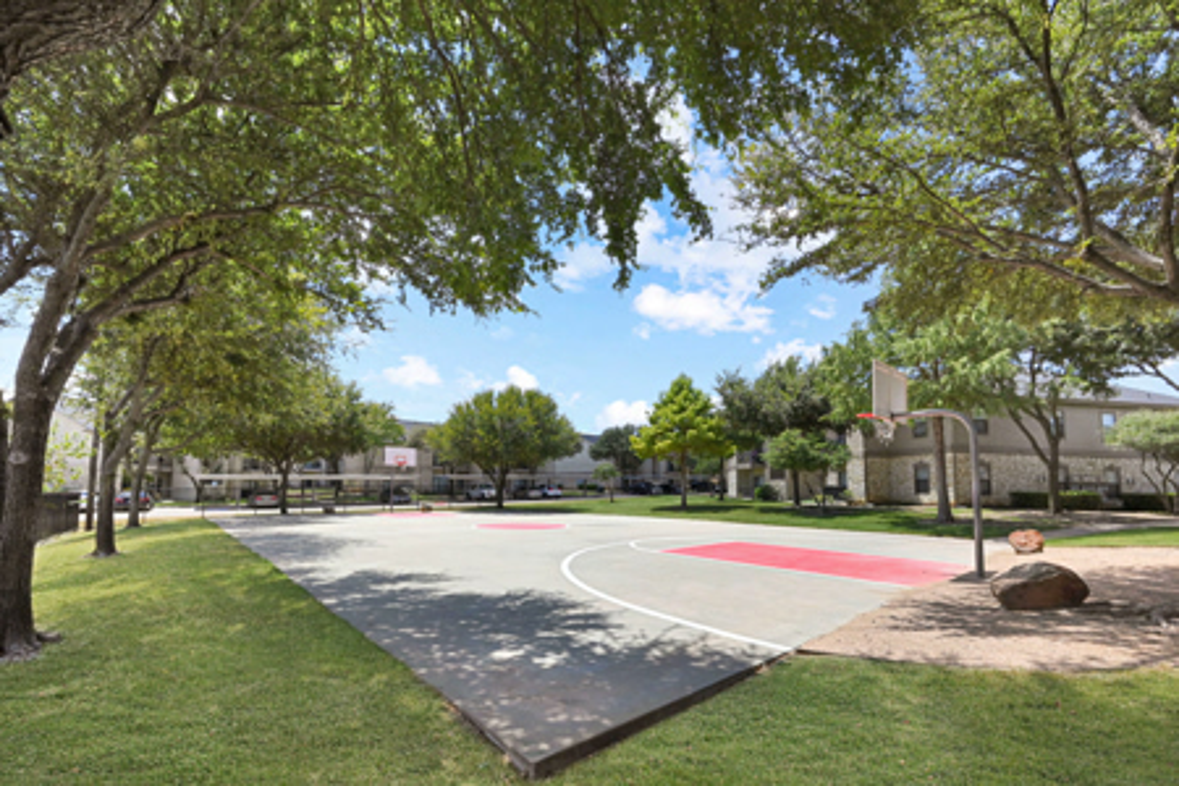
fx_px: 458
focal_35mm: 14
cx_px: 590
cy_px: 393
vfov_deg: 81.2
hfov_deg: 104.3
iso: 800
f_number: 11
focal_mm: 14
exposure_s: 1/1000
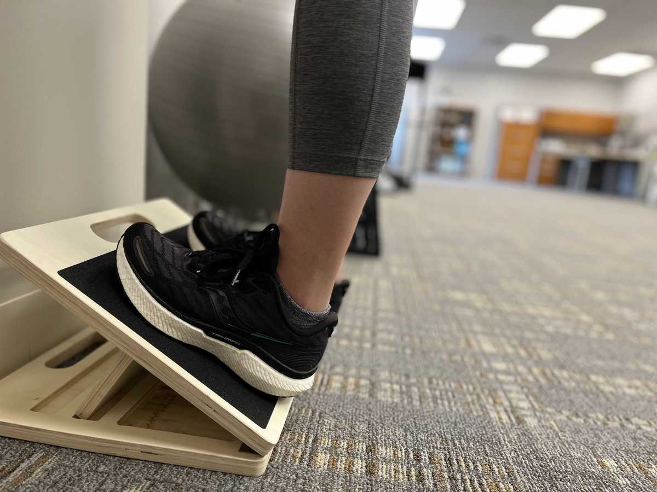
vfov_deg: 53.1
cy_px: 246
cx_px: 328
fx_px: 493
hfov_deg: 67.3
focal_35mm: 26
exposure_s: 1/60
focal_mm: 5.1
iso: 80
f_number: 1.6
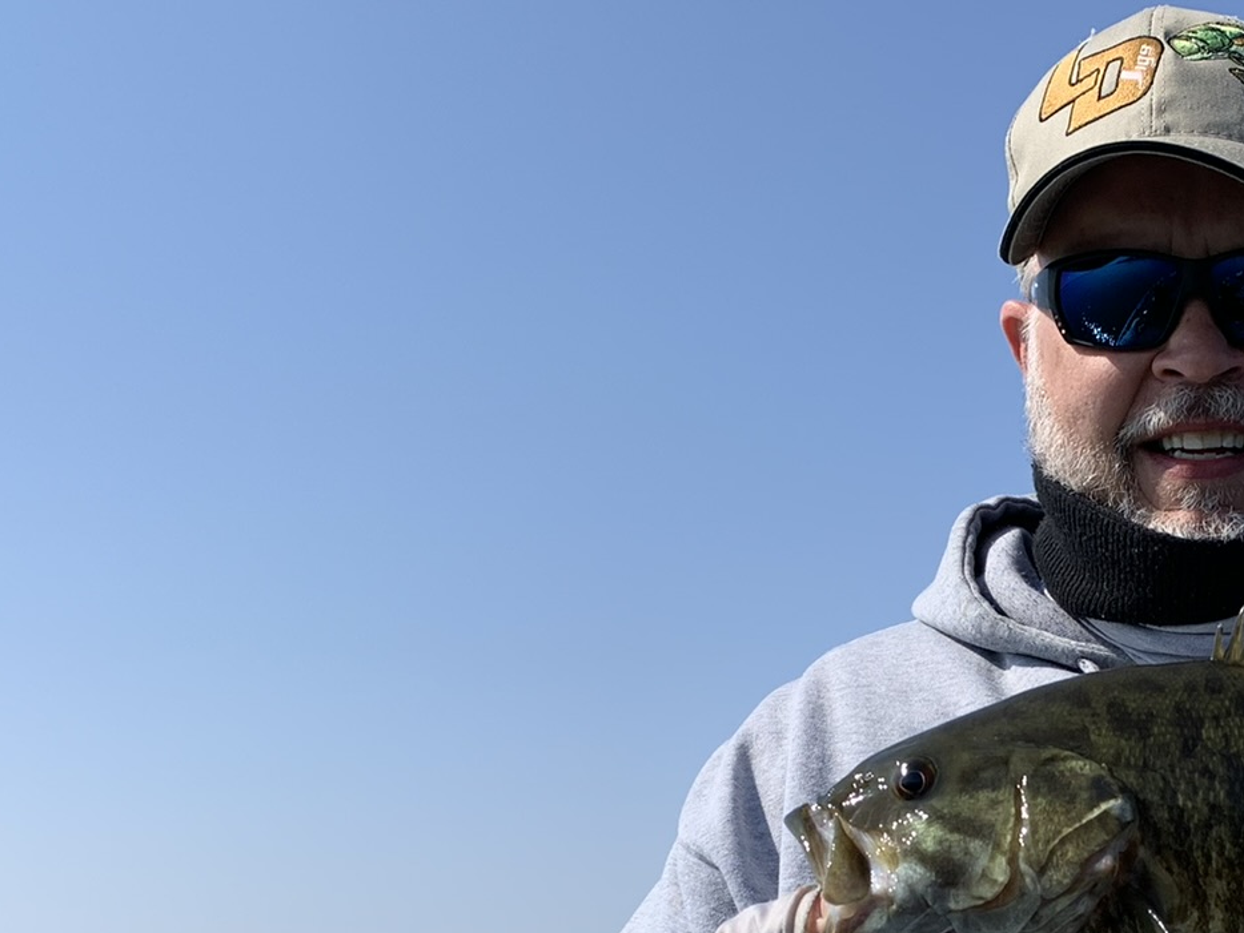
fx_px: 2049
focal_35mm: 57
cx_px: 1123
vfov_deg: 25.0
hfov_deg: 32.1
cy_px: 809
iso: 25
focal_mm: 4.25
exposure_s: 1/2257
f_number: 1.8
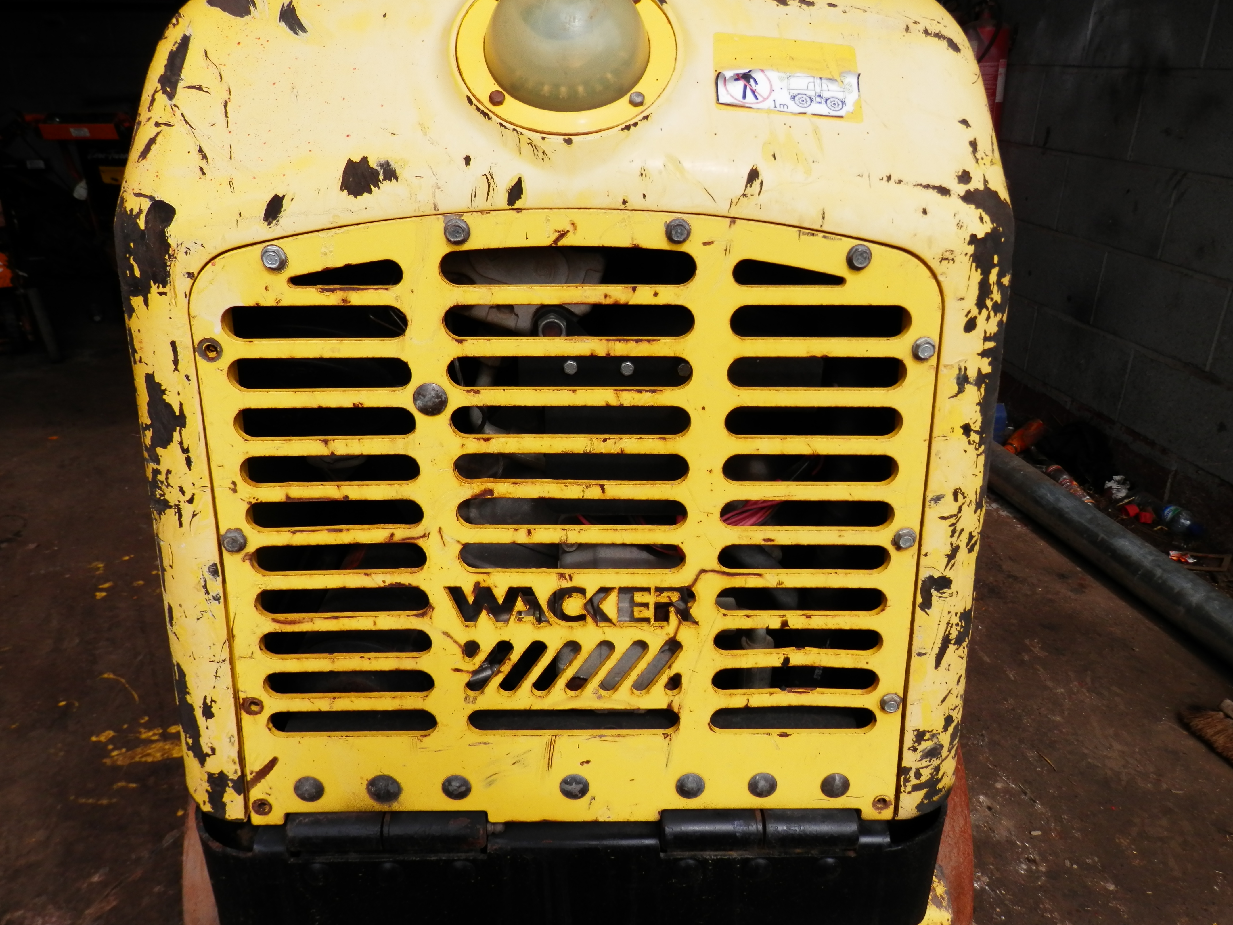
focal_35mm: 25
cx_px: 616
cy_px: 462
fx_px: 890
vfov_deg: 54.9
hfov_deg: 69.4
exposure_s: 1/800
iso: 80
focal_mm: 4.5
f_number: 3
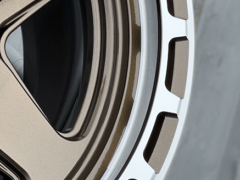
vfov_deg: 9.8
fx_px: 1040
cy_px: 4
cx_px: -23
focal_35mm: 150
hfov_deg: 12.9
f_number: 2.2
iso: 32
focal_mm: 7.5
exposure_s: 1/376
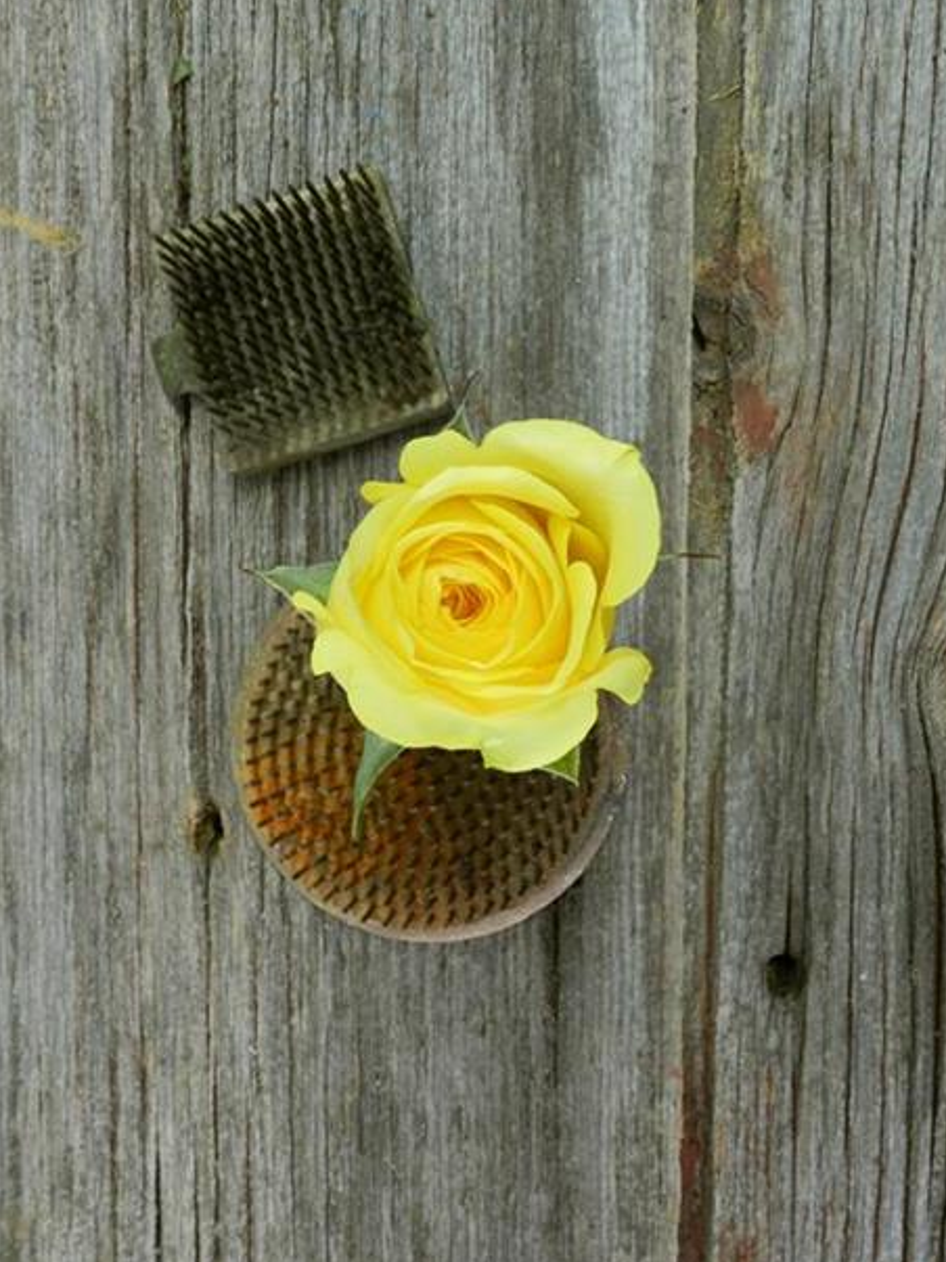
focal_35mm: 42
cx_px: 486
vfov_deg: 44.8
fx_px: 1531
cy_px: 581
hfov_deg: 34.3
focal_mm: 6.7
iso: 400
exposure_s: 1/20
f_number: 4
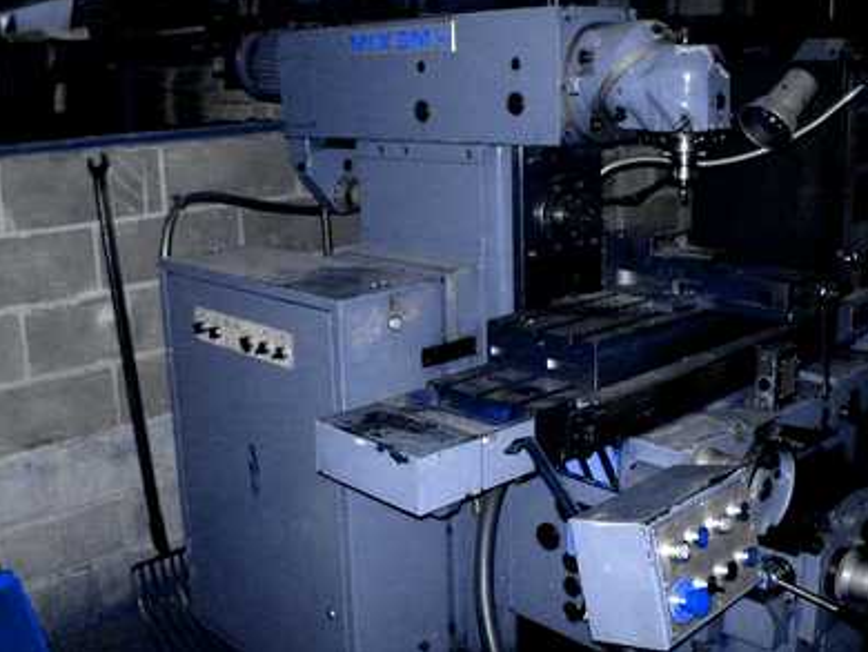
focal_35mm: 40
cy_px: 323
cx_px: 441
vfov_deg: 36.0
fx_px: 1004
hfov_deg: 46.8
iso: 100
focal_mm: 8
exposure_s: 1/59.5
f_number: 2.8
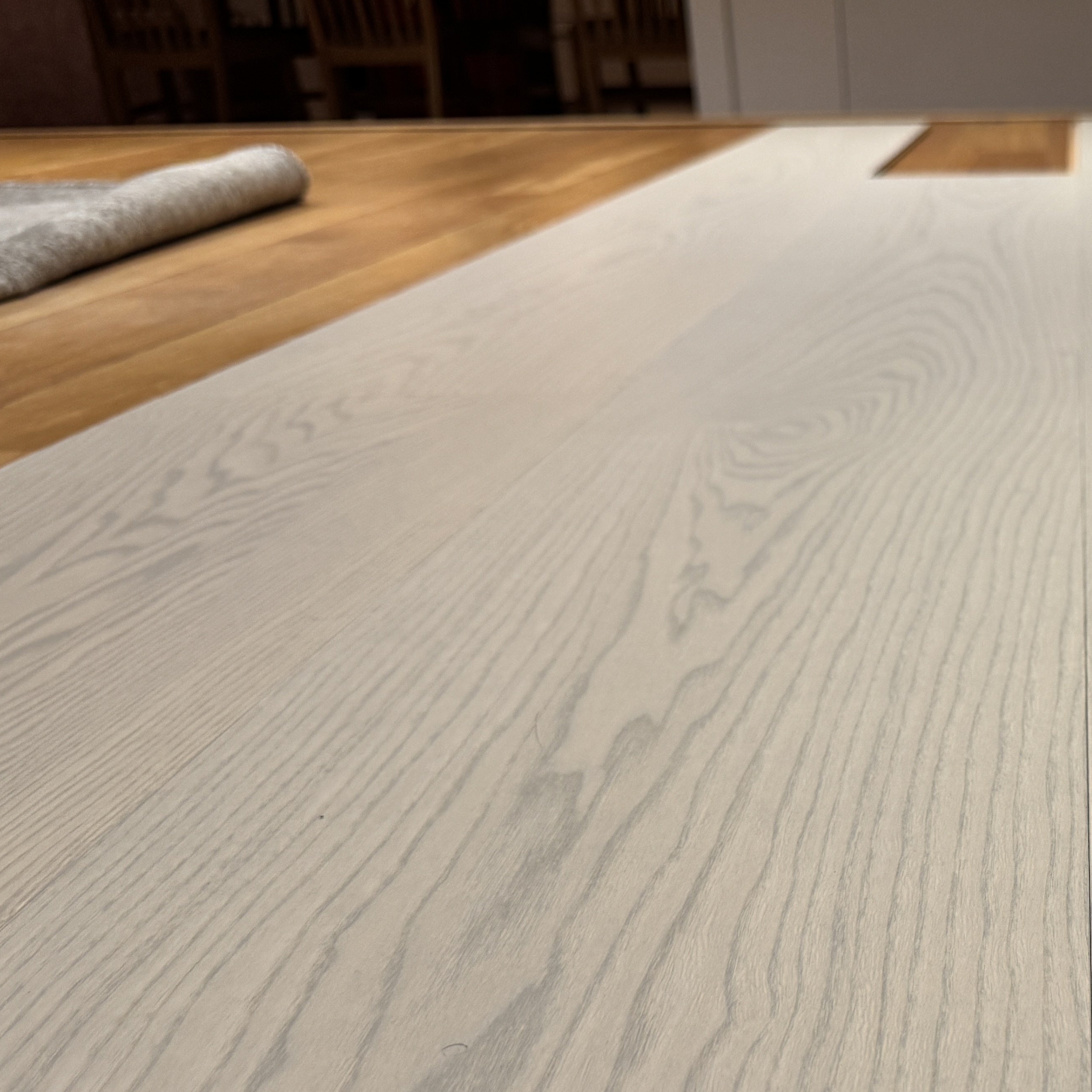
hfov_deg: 33.7
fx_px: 1642
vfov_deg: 35.9
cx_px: 1087
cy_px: 824
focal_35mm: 46
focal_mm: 6.76
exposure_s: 1/50
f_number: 1.78
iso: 160
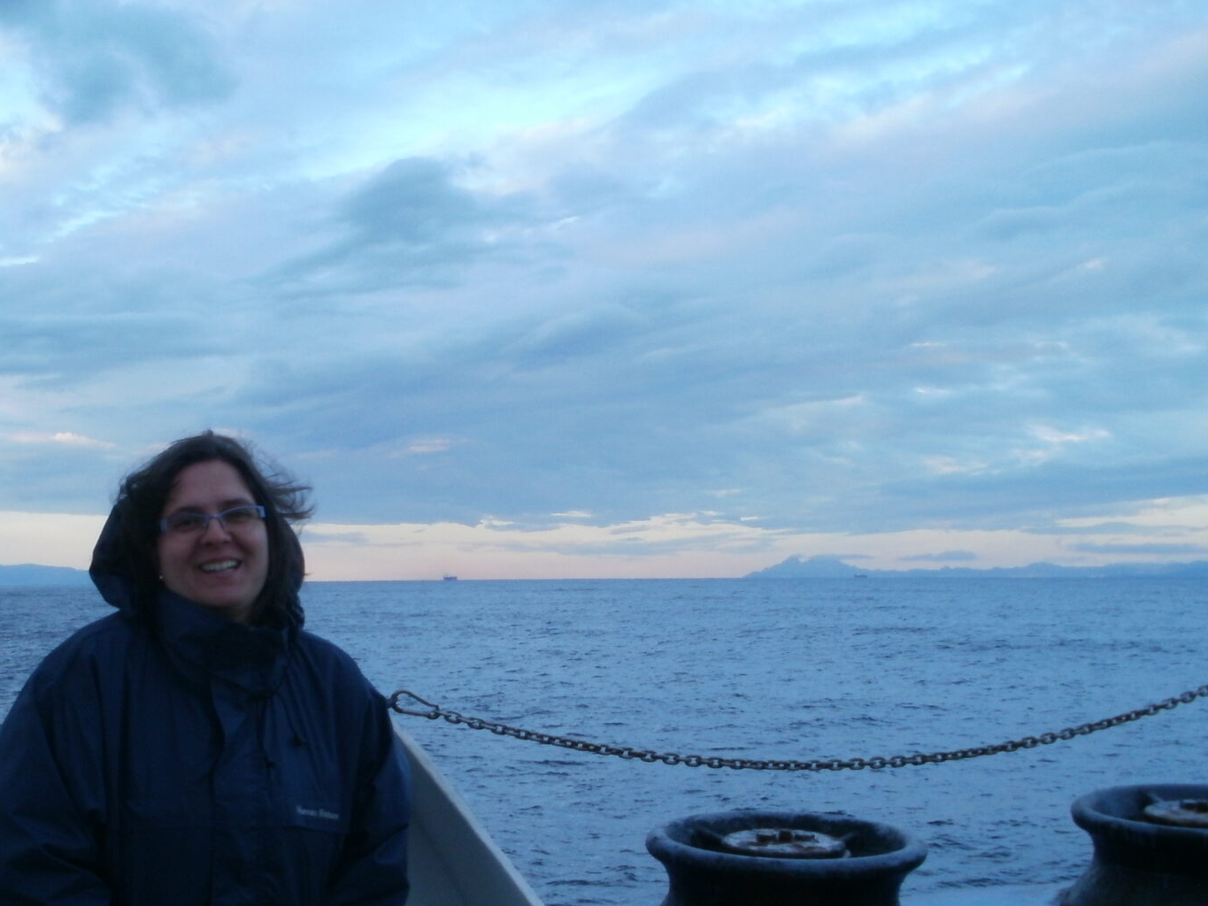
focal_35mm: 54
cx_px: 350
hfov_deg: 35.0
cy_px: 656
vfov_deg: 26.8
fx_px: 1885
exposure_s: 1/100
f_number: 3.5
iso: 100
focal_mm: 6.3
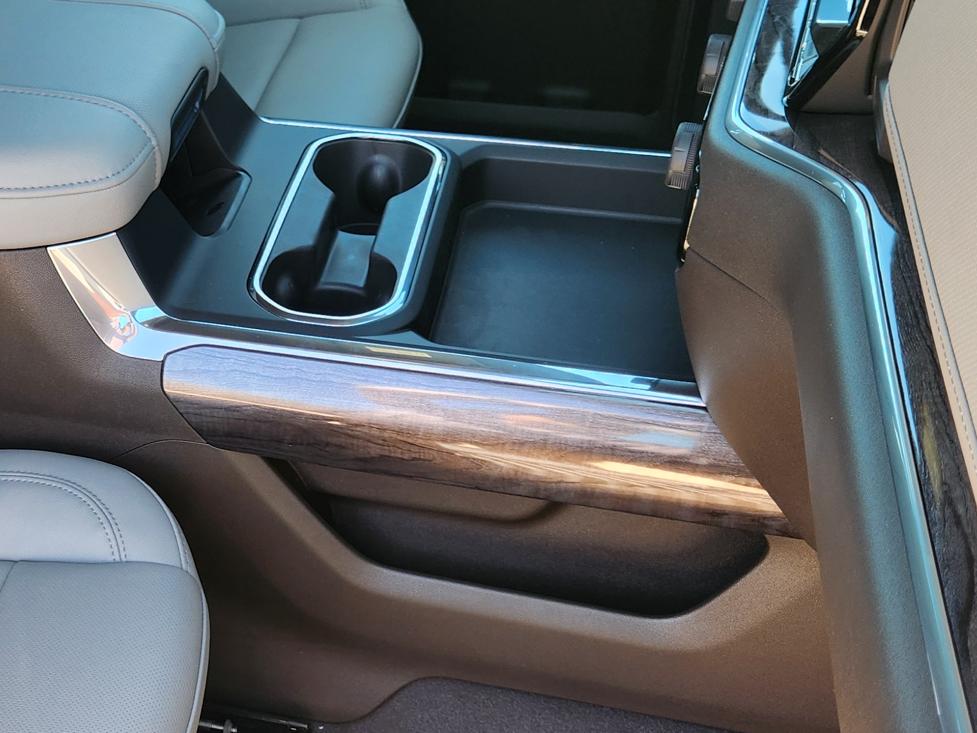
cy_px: 385
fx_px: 1524
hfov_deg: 33.9
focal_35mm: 54
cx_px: 131
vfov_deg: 27.0
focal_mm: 5.4
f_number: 1.8
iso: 64
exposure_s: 1/180
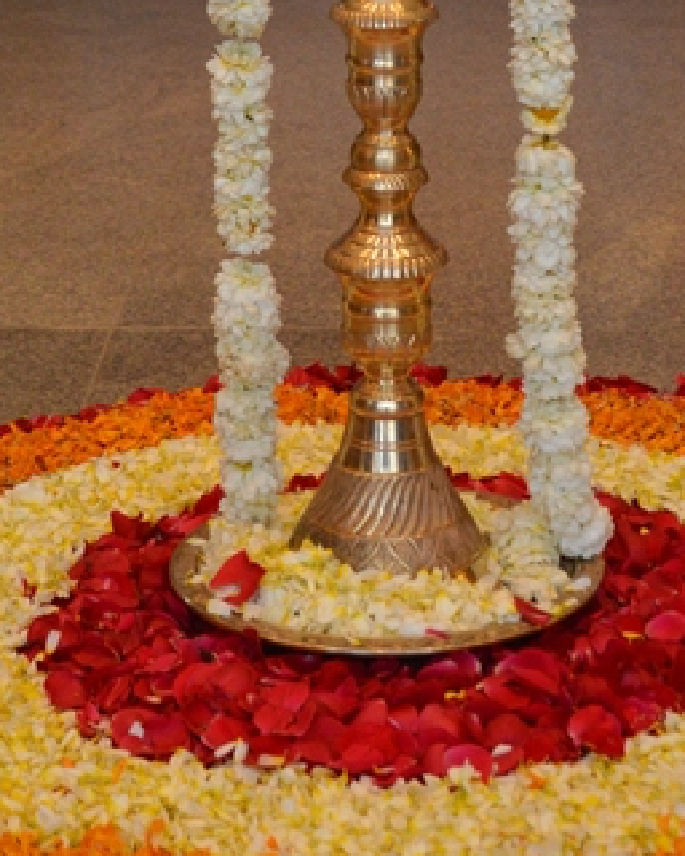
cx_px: 419
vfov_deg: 15.9
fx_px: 2965
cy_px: -99
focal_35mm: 117
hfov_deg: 13.2
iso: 800
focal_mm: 26
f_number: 4
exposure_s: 1/60
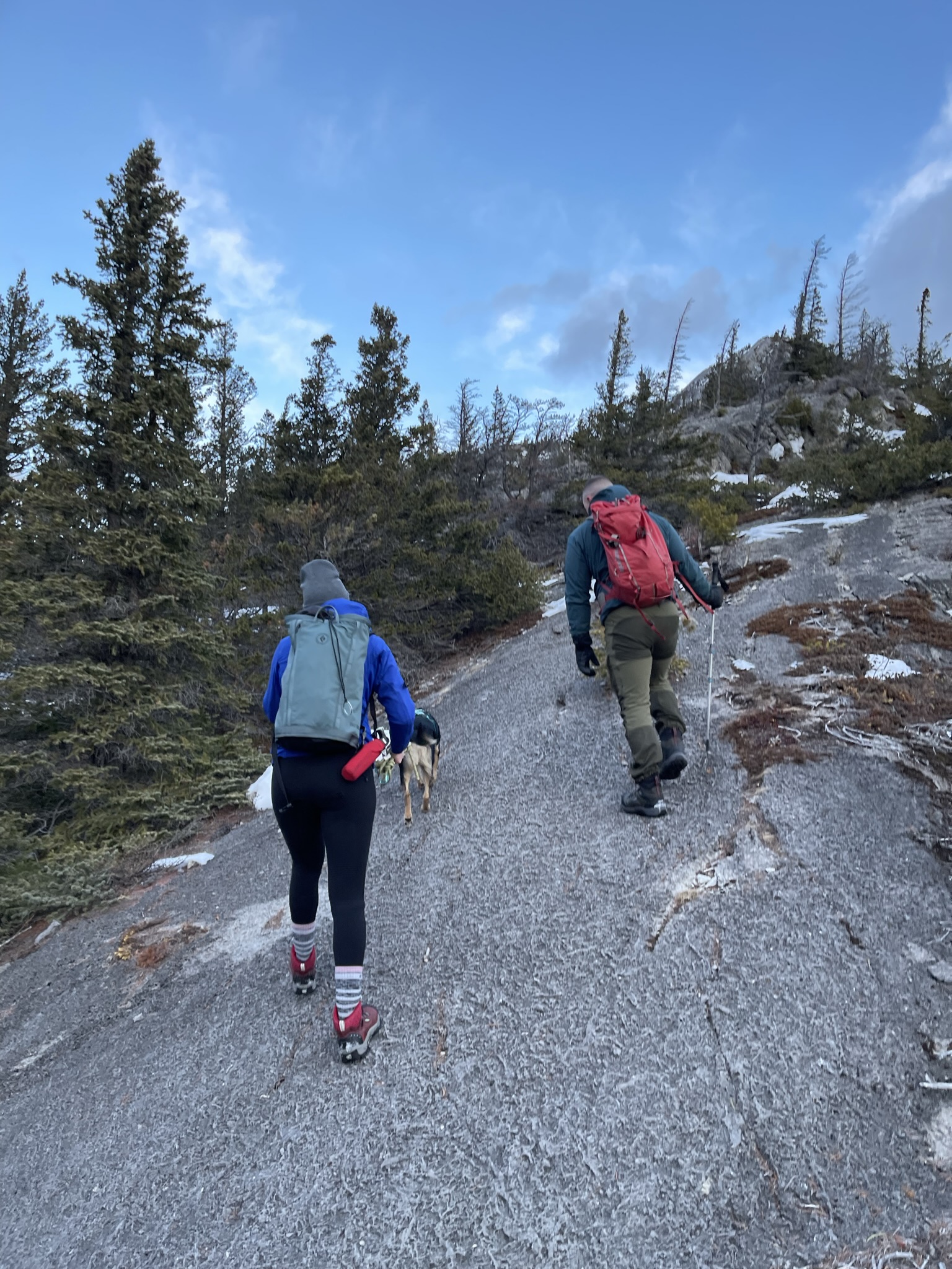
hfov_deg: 53.1
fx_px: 953
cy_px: 634
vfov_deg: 67.3
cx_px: 476
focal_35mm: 26
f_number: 1.6
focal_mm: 5.1
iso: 64
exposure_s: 1/121
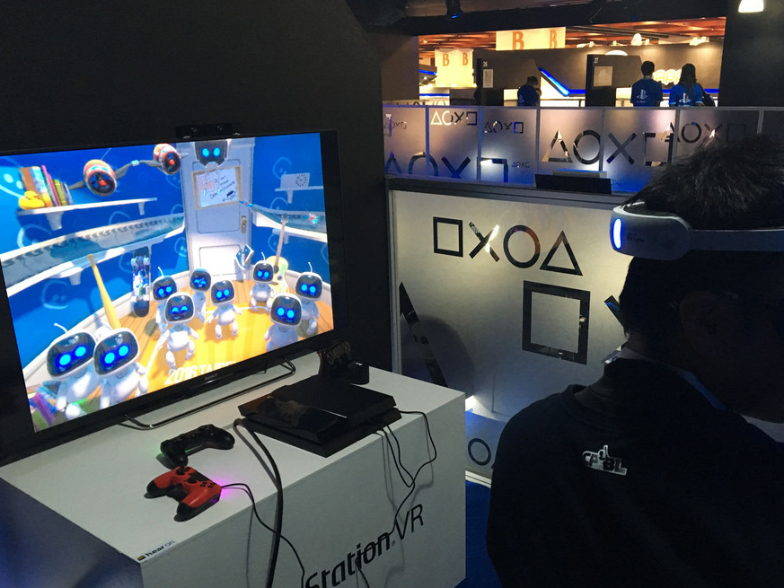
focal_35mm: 34
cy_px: 336
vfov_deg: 41.7
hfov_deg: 53.8
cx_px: 434
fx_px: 770
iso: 200
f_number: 2.2
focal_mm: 4.15
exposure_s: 1/30
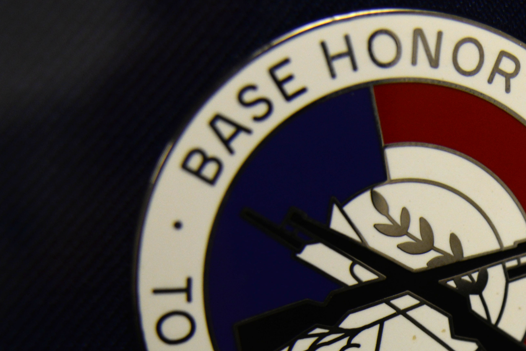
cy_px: 377
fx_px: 1359
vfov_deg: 14.4
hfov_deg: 20.7
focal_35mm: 93
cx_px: 595
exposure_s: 1/50
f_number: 5.6
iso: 500
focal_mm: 40
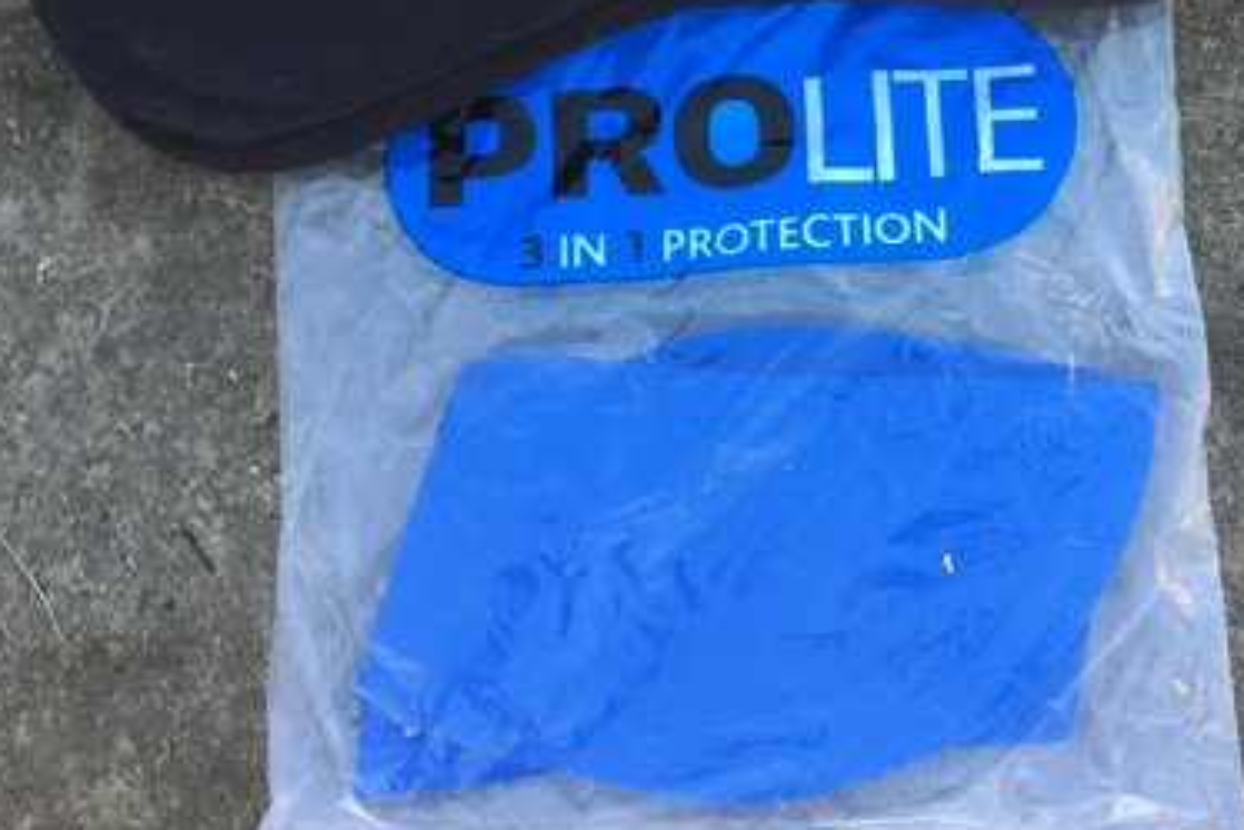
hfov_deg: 28.9
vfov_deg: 19.1
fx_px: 2385
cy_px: -28
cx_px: 887
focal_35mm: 69
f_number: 2.2
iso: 40
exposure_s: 1/100
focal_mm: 4.15
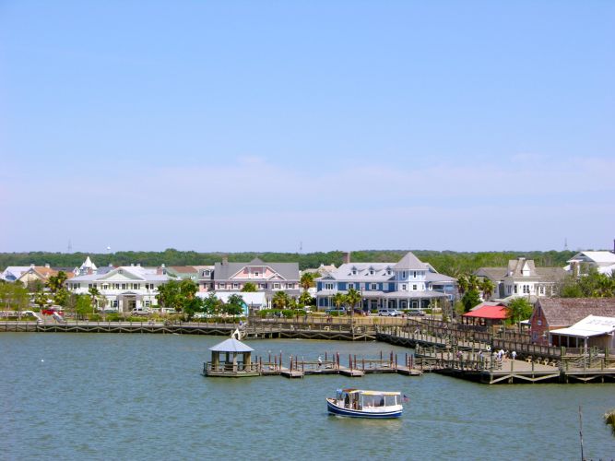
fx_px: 1563
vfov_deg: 16.8
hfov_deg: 22.3
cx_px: 308
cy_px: 230
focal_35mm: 88
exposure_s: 1/404
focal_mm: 22.3
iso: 50
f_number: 5
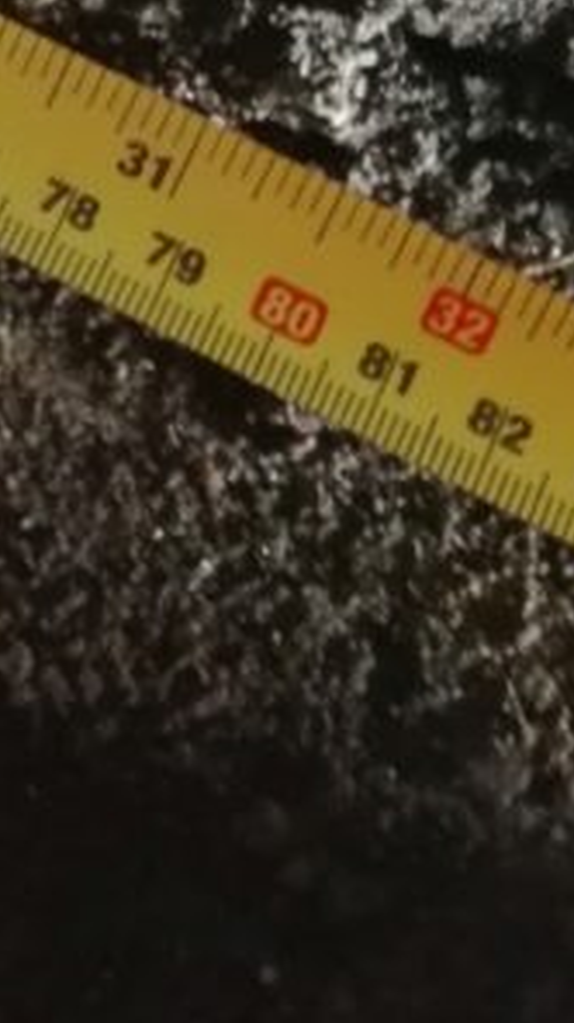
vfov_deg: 17.6
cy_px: -266
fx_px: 3119
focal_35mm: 115
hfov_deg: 10.0
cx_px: -439
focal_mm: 3.64
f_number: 1.8
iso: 320
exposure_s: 1/25
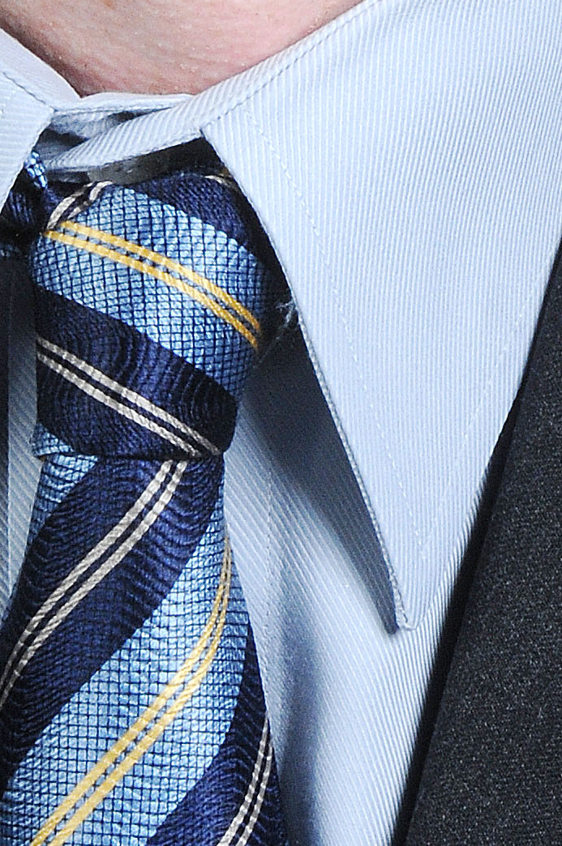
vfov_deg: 4.4
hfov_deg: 3.0
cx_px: 163
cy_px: -632
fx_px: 10851
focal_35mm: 462
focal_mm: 75
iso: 400
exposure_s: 1/200
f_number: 22
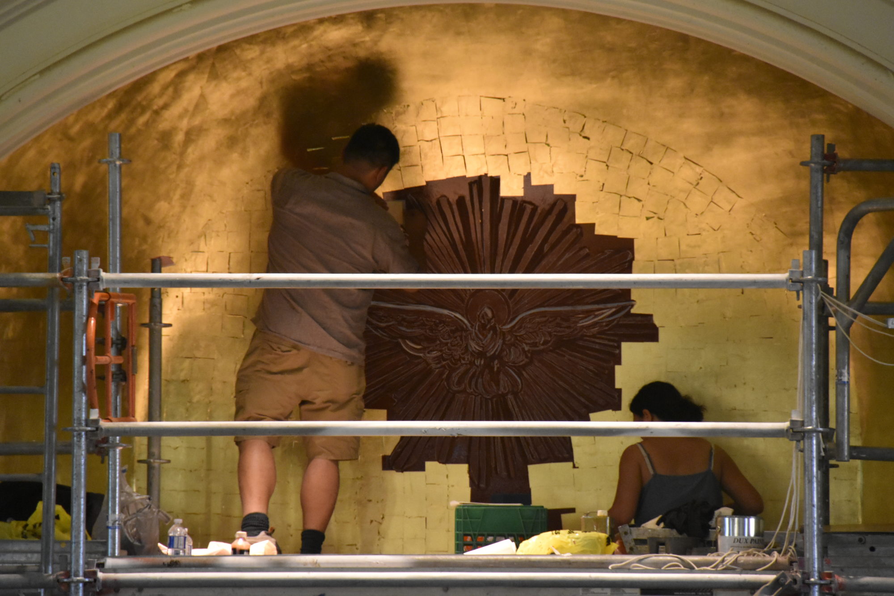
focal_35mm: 300
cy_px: 298
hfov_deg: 6.9
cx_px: 447
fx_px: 7449
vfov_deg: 4.6
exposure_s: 1/125
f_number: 5.6
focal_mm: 200
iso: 4500
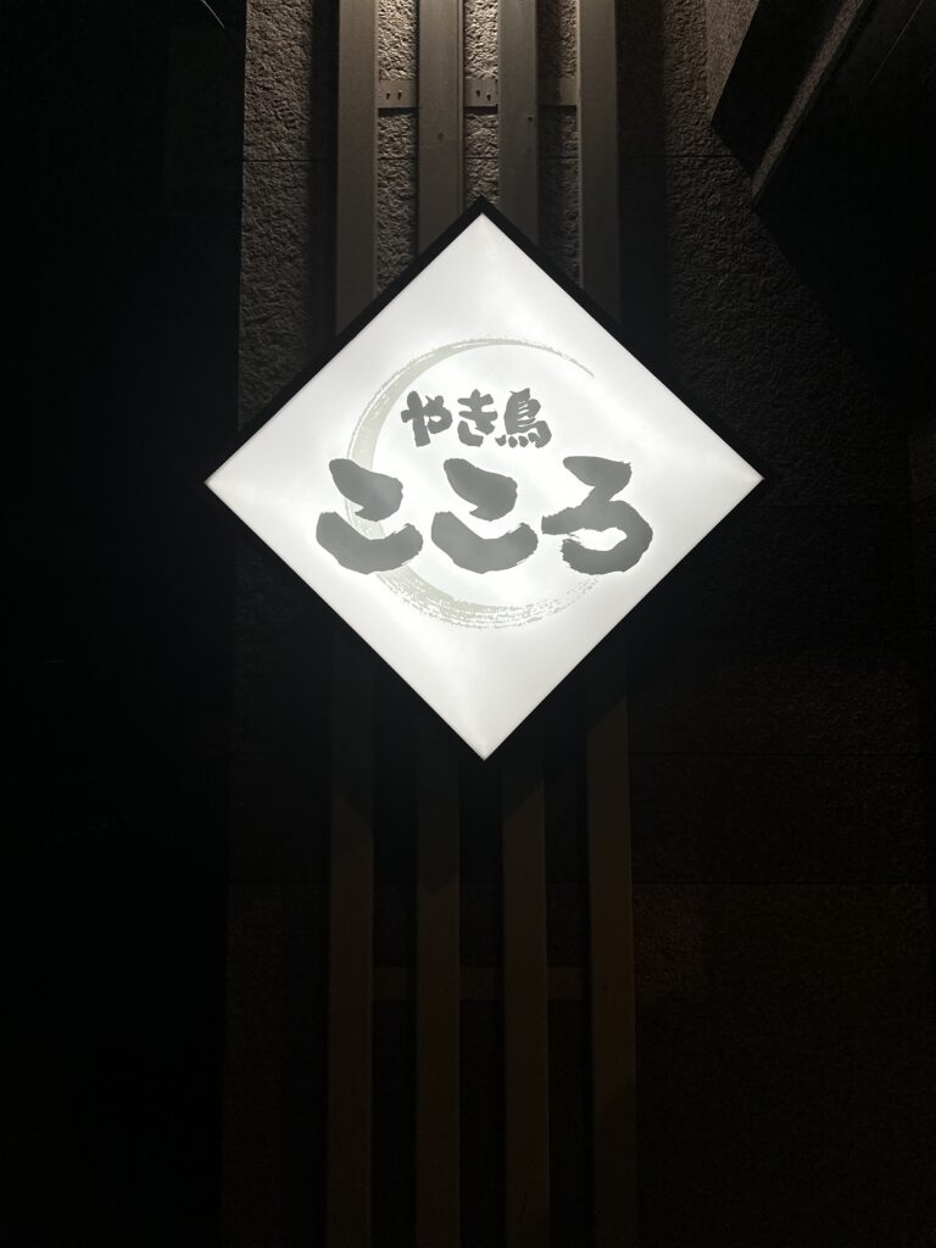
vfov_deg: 71.6
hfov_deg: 56.8
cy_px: 624
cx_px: 468
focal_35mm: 24
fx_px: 865
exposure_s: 1/439
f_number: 1.78
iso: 80
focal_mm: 6.86
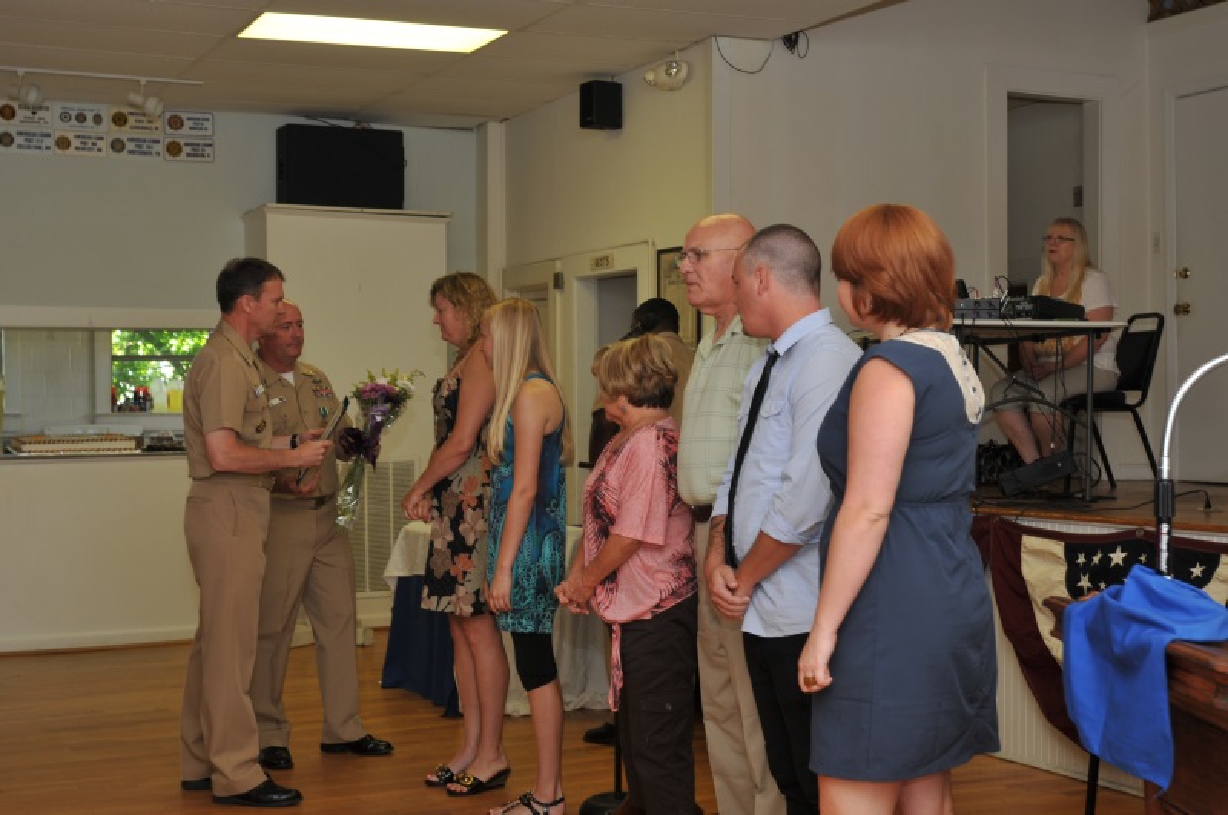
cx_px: 614
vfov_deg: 25.7
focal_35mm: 52
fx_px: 1788
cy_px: 408
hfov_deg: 37.9
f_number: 5
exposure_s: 1/60
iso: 200
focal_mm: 35
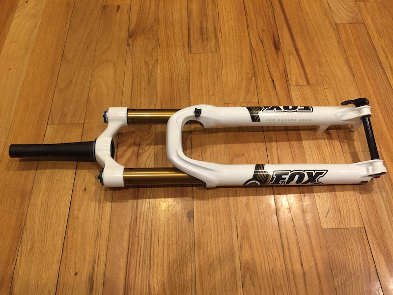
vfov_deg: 48.2
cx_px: 196
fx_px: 329
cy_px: 148
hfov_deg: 61.7
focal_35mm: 29
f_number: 2.2
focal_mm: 4.15
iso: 125
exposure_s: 1/30
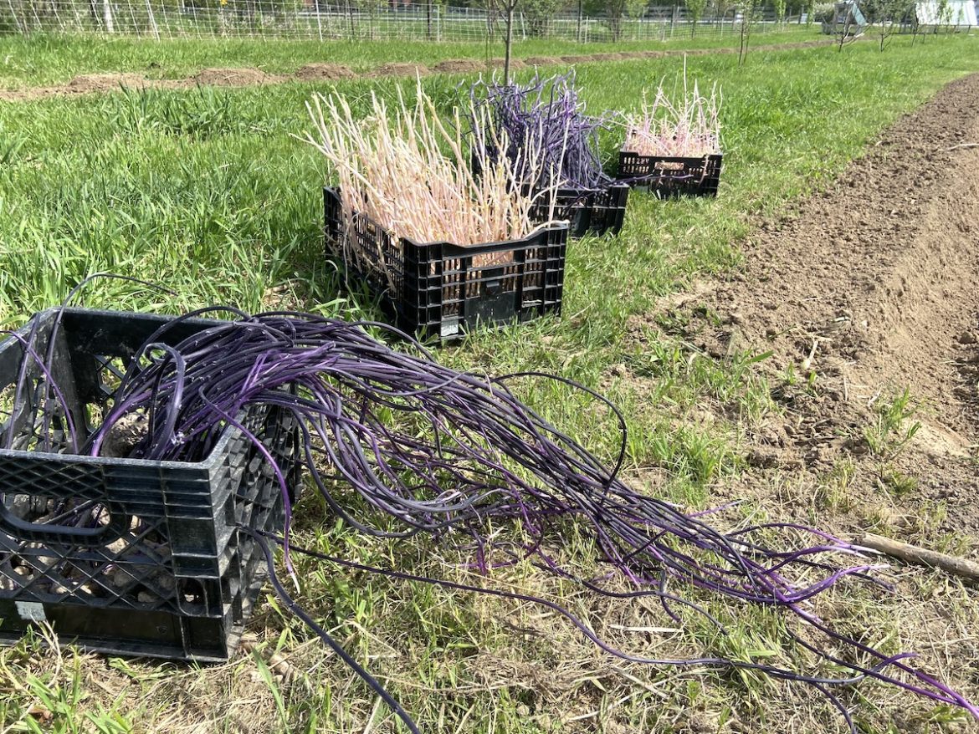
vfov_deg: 53.1
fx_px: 735
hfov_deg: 67.3
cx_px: 490
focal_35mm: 26
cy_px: 367
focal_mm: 4.25
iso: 32
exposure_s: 1/1206
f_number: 1.8
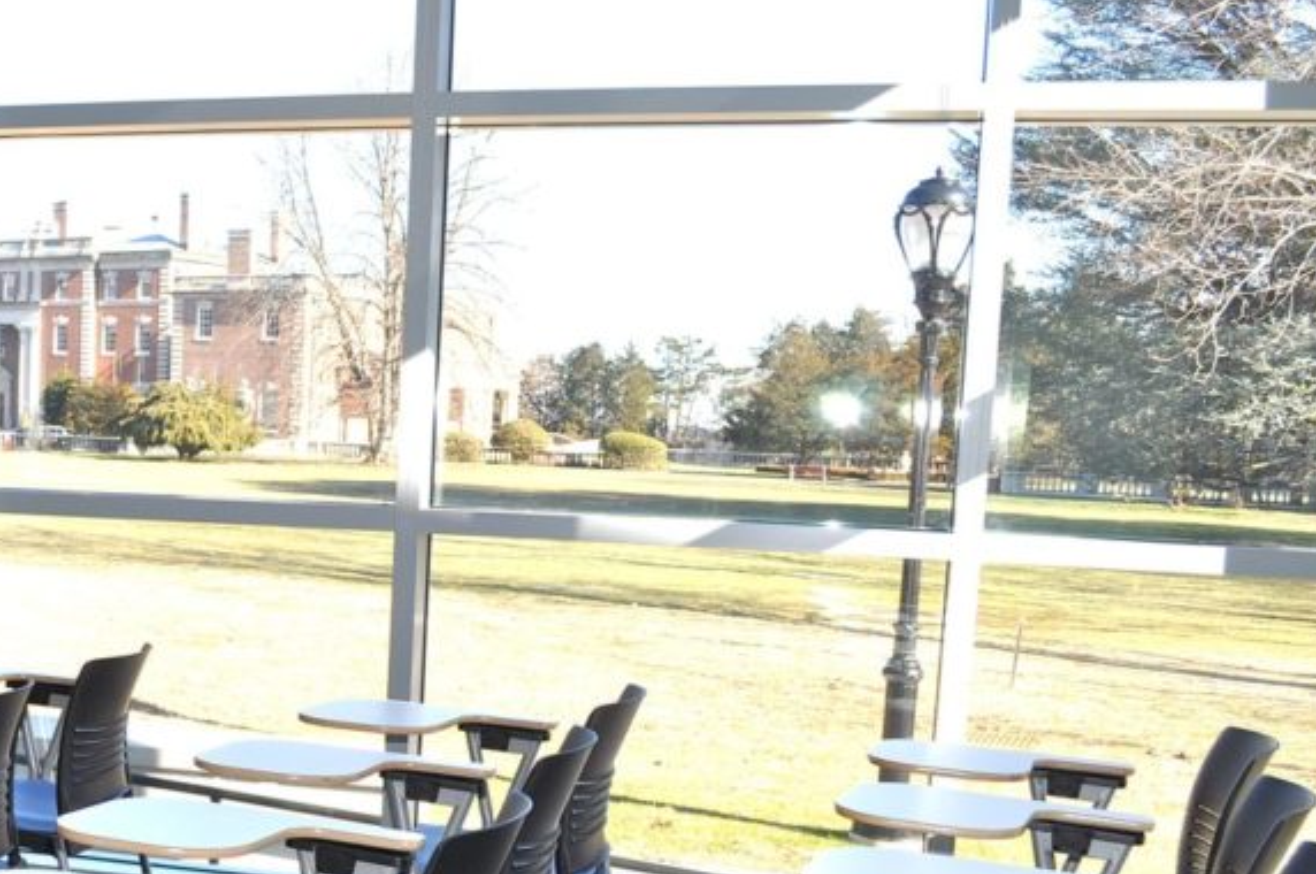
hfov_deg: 36.4
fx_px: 1862
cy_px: 710
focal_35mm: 51
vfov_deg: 25.9
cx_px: 122
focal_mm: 18
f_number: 6.3
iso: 200
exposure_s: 1/200
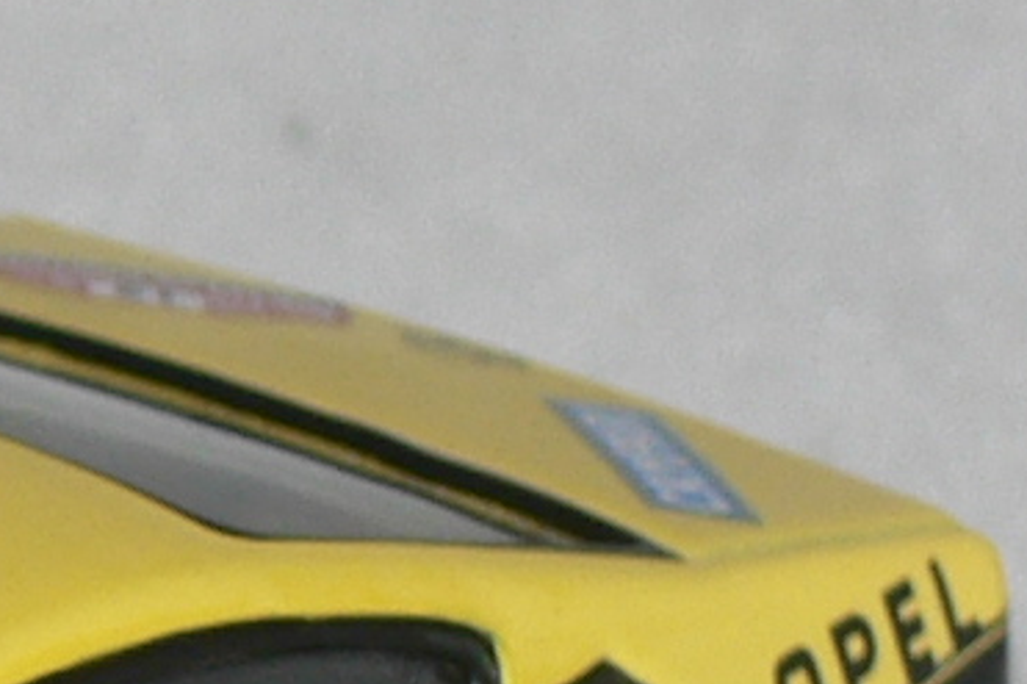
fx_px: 31536
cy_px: 1357
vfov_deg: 1.2
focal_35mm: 1106
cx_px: -836
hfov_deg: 1.9
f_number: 3.3
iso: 80
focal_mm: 25.7
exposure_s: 1/60
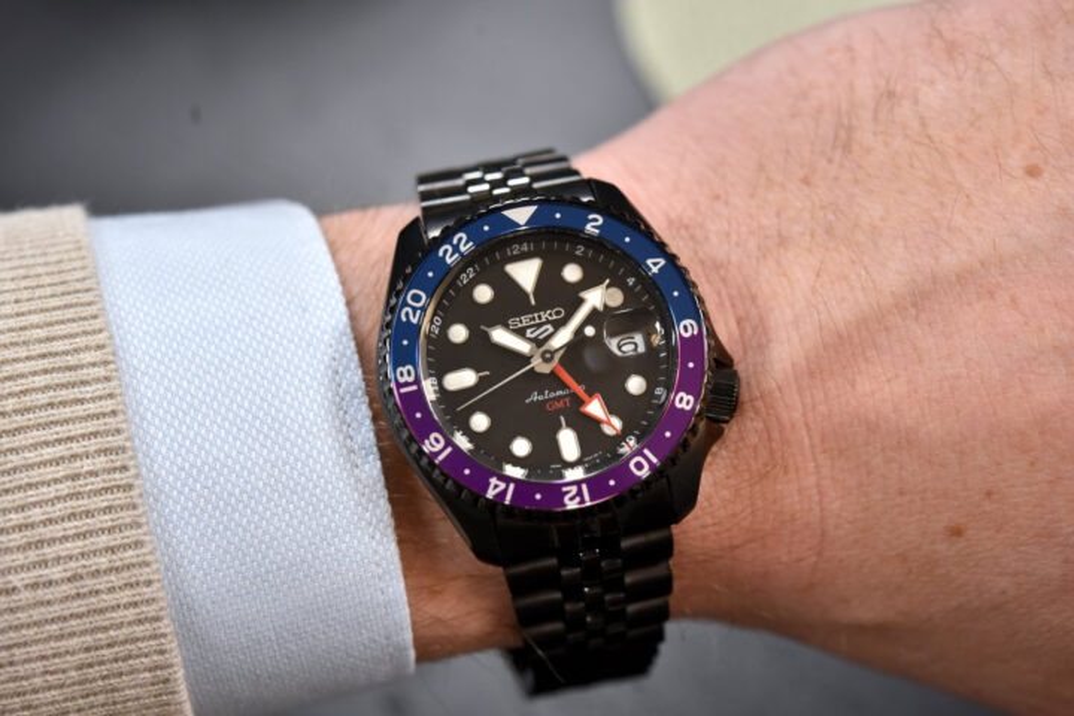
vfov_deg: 22.6
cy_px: 358
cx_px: 537
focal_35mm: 60
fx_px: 1790
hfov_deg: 33.4
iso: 2000
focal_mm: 60
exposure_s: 1/100
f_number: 7.1
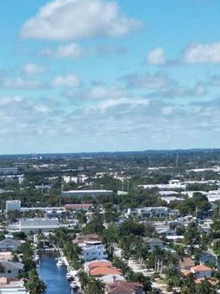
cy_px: 529
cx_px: -19
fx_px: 890
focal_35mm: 105
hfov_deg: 13.8
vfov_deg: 15.9
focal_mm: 6.72
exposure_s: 1/4000
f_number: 1.7
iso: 150
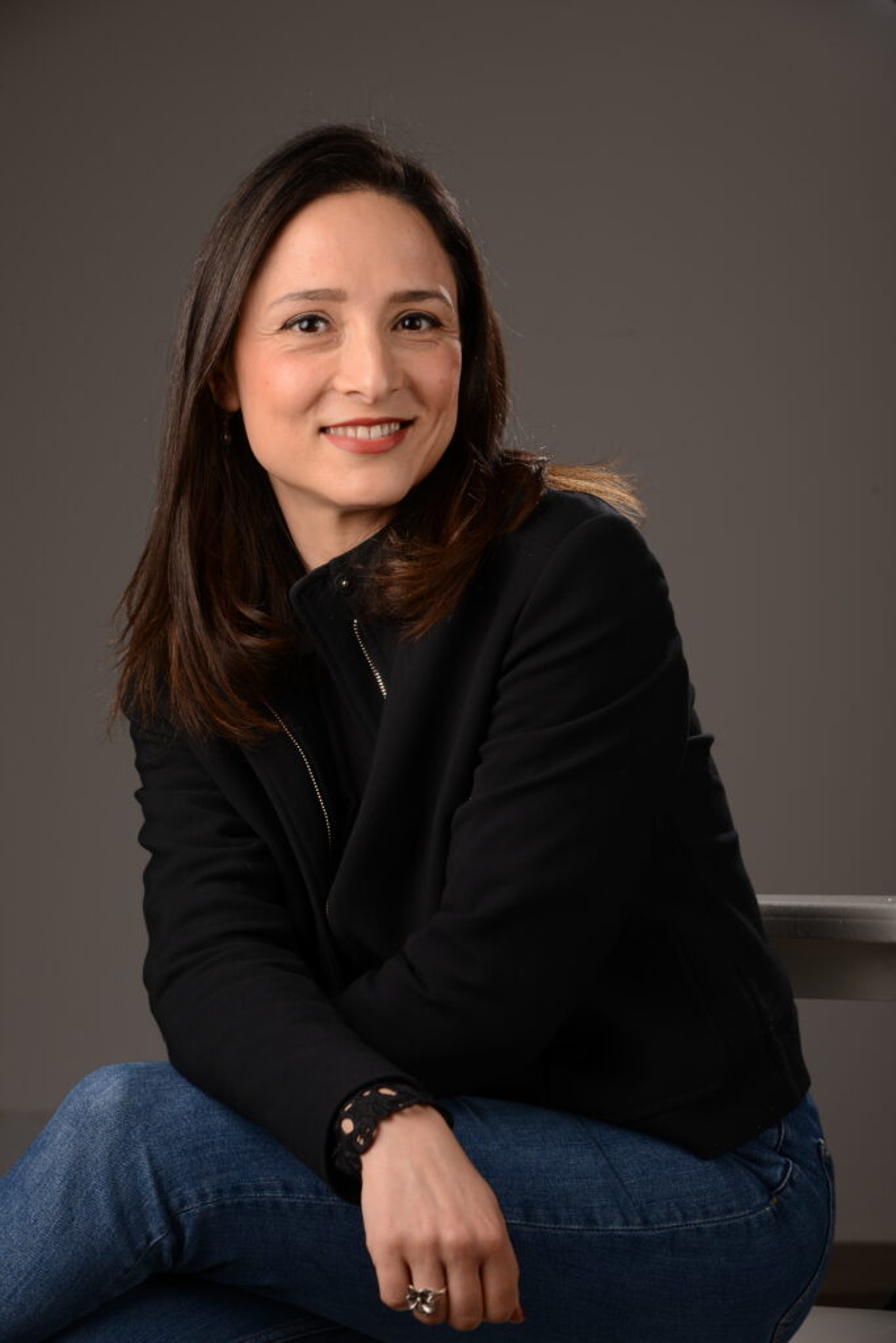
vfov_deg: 20.8
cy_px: 672
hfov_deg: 14.0
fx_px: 3657
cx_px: 448
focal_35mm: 98
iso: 125
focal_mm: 98
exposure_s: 1/160
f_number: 9
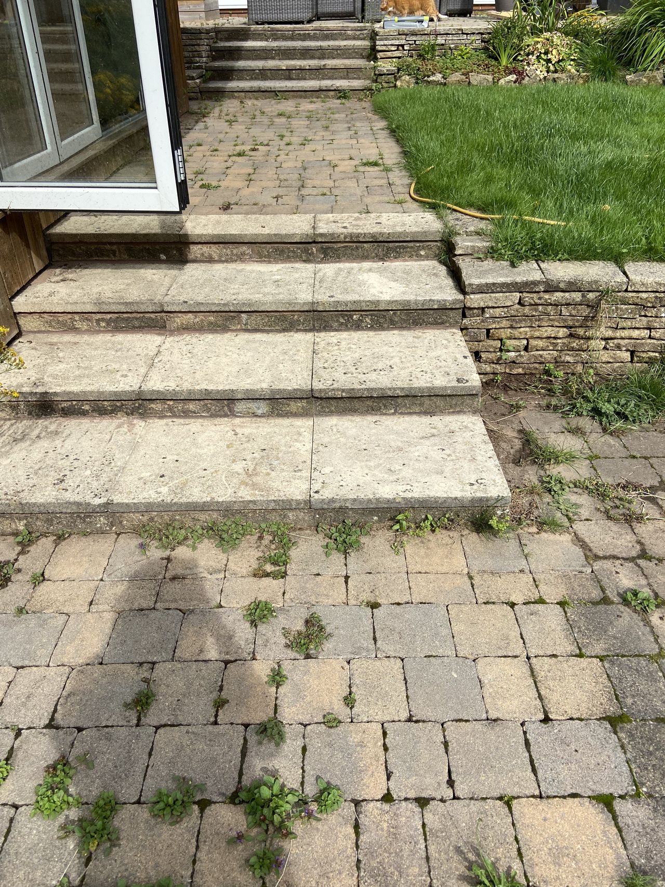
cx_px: 332
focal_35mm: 26
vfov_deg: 67.3
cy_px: 444
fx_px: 666
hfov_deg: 53.1
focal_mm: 4.25
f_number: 1.8
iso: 32
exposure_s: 1/2967
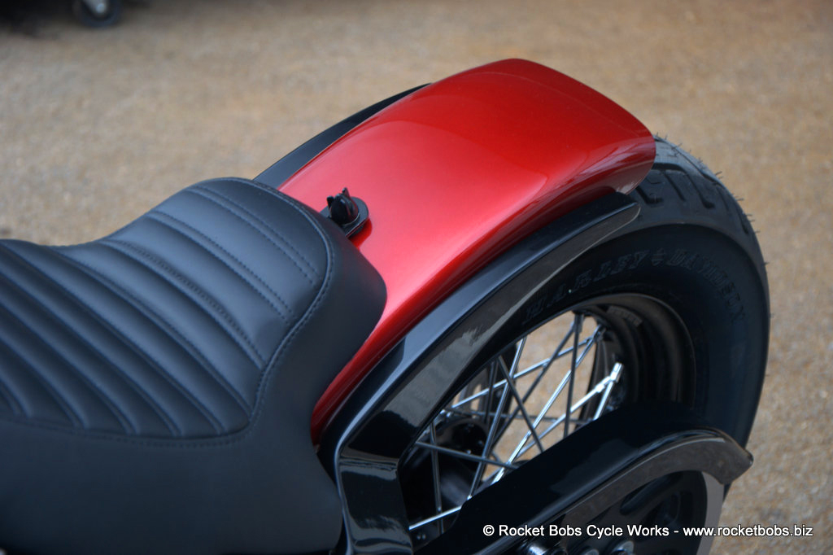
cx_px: 416
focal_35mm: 93
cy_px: 278
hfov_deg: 21.9
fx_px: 2151
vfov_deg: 14.7
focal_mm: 62
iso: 200
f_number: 5.6
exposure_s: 1/30
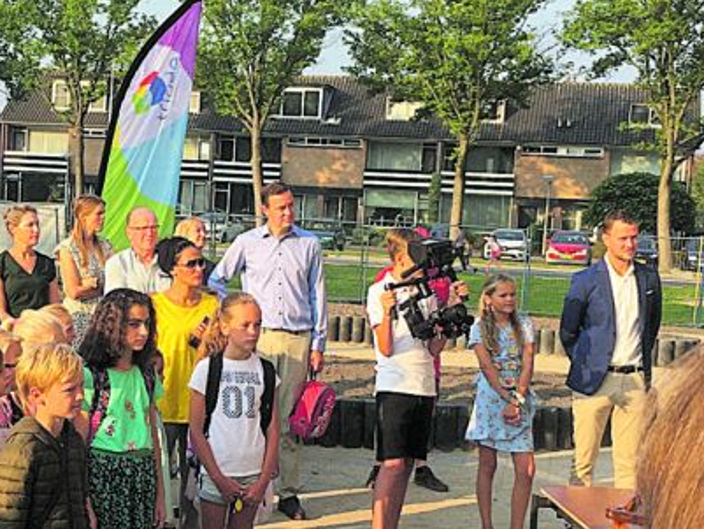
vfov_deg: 19.9
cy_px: 332
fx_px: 1505
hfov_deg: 25.9
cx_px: 142
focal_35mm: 74
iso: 25
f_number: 2.2
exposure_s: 1/625
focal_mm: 4.2
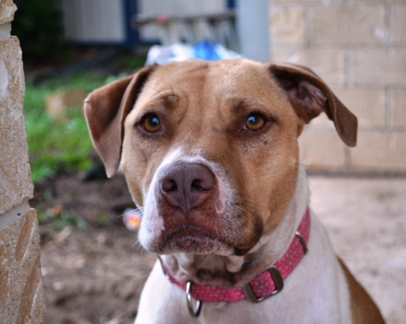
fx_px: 817
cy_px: 162
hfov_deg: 27.9
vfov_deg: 22.5
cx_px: 191
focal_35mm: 68
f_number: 5.3
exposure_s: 1/60
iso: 1100
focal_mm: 40
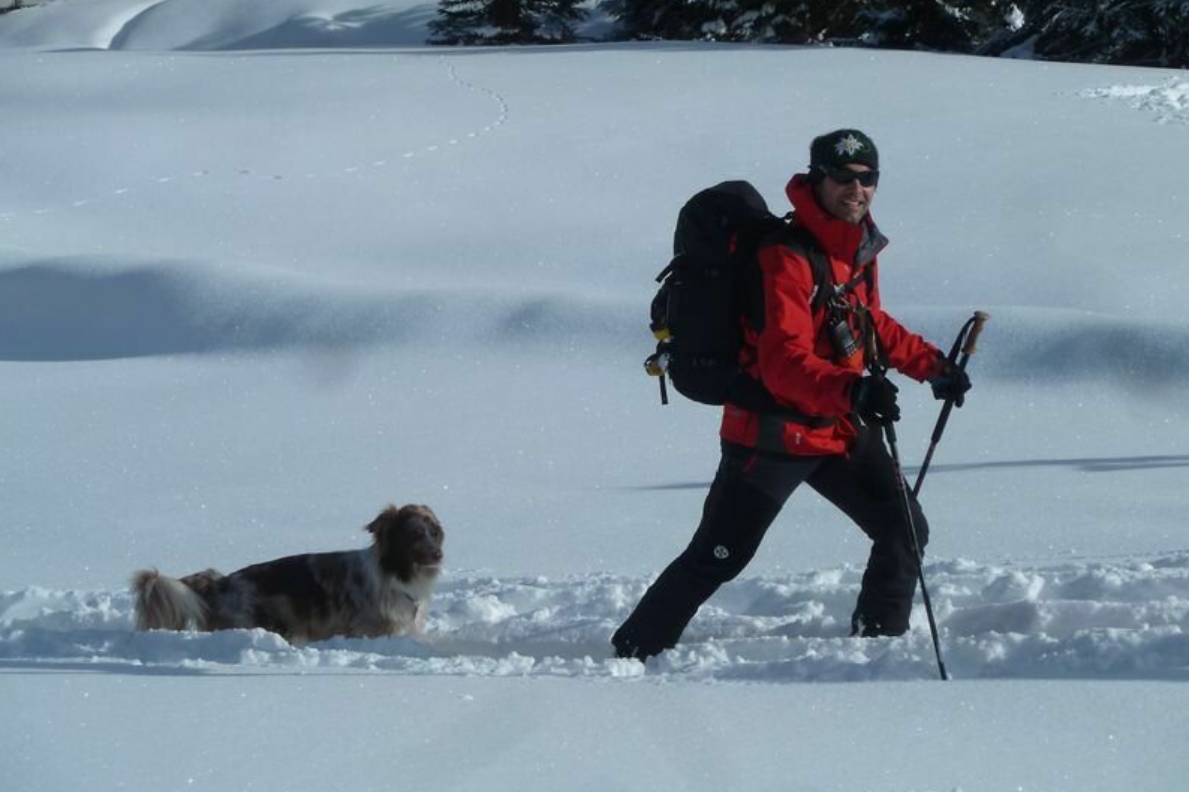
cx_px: 593
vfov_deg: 8.9
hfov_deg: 13.3
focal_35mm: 154
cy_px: 382
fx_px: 5085
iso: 80
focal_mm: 24.1
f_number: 5.6
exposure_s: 1/800
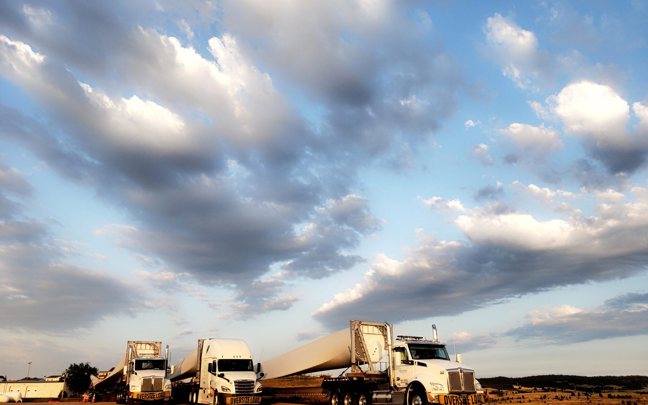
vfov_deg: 44.5
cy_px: 209
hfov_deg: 66.5
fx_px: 494
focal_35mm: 28
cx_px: 324
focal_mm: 4.3
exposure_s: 1/349
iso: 50
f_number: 2.4
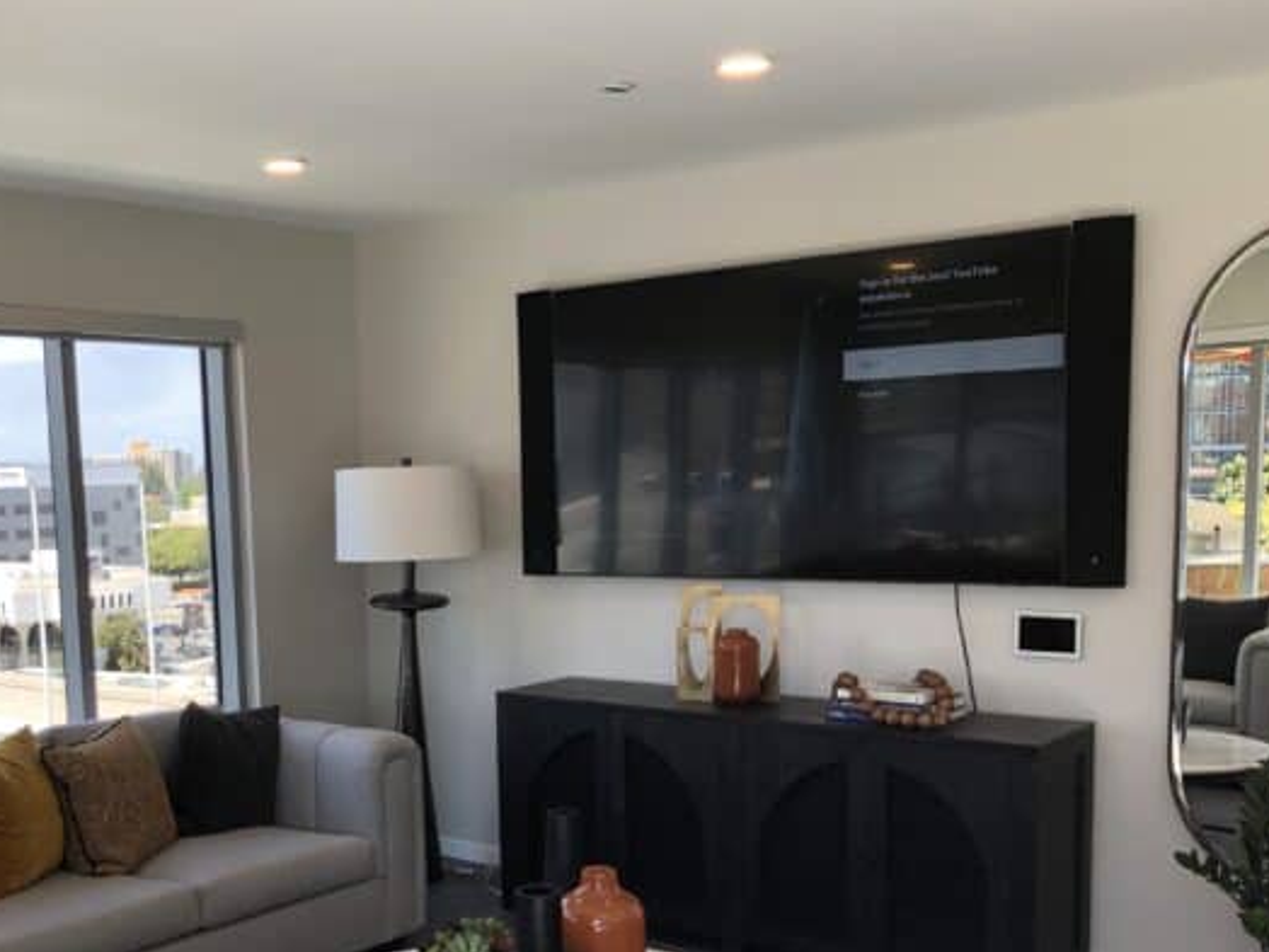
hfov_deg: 45.0
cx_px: 412
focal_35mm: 41
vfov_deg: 34.6
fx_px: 1503
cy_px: 686
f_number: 1.8
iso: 20
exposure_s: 1/155
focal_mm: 3.99
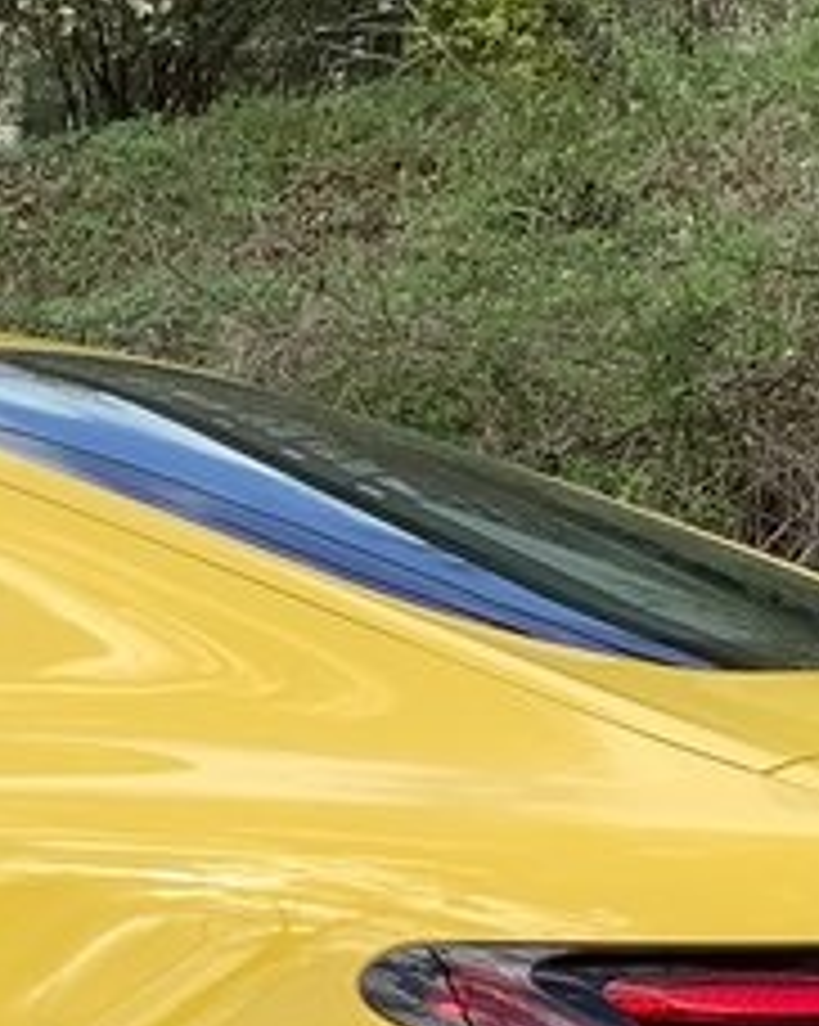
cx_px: -441
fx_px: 4126
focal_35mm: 136
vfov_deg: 14.0
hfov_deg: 10.9
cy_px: 1004
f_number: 2.4
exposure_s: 1/727
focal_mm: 3.3
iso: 25
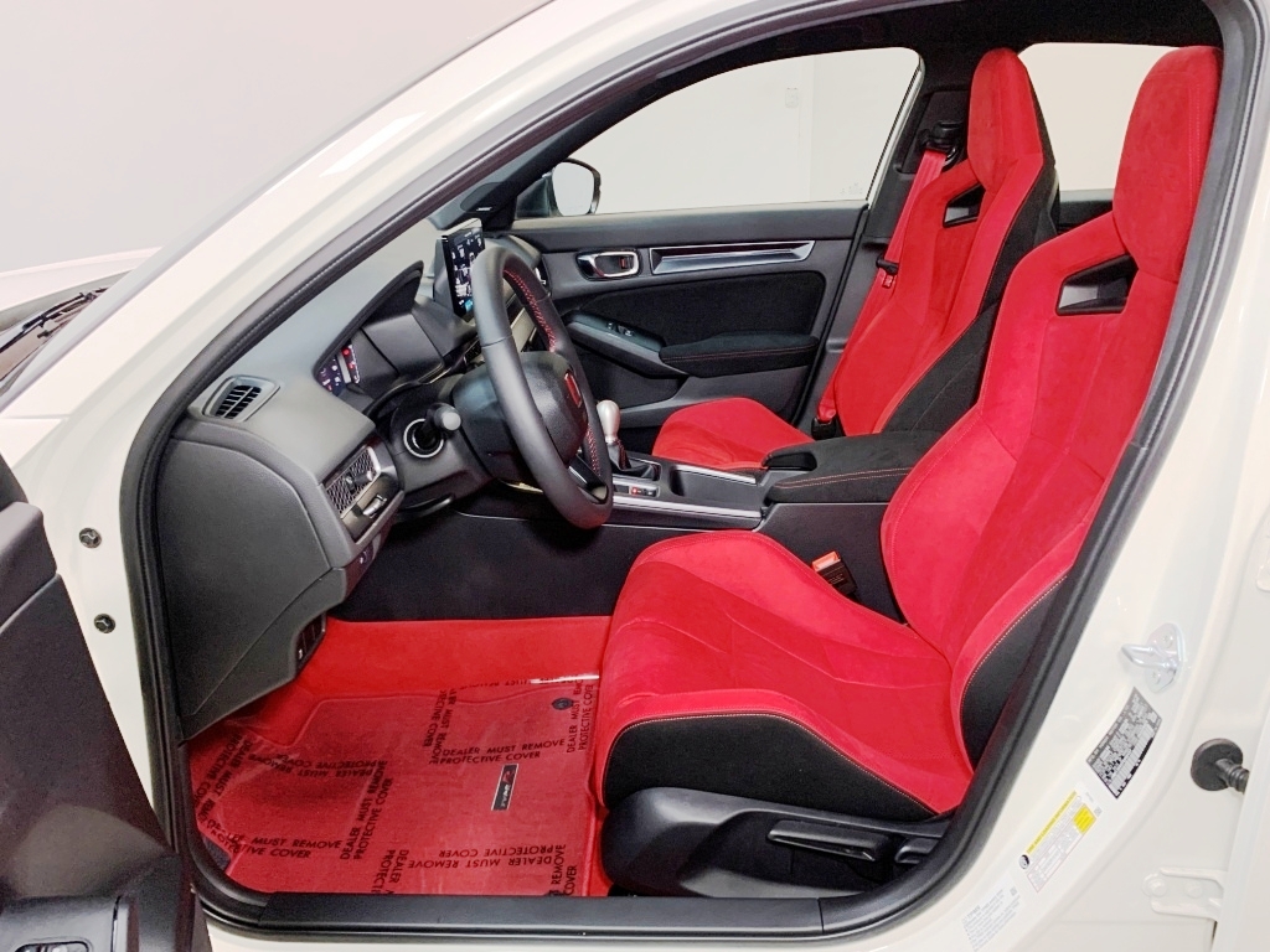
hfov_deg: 67.3
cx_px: 635
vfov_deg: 53.1
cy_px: 476
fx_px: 954
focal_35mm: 26
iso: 250
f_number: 1.8
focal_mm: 4.25
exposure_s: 1/40
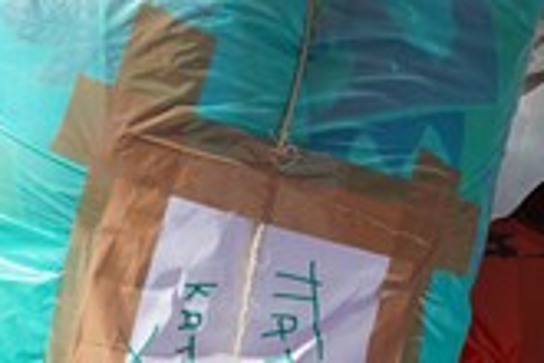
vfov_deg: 10.5
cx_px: 392
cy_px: 191
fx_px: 1979
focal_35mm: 131
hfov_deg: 15.6
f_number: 4.5
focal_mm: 16
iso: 100
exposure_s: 1/1000
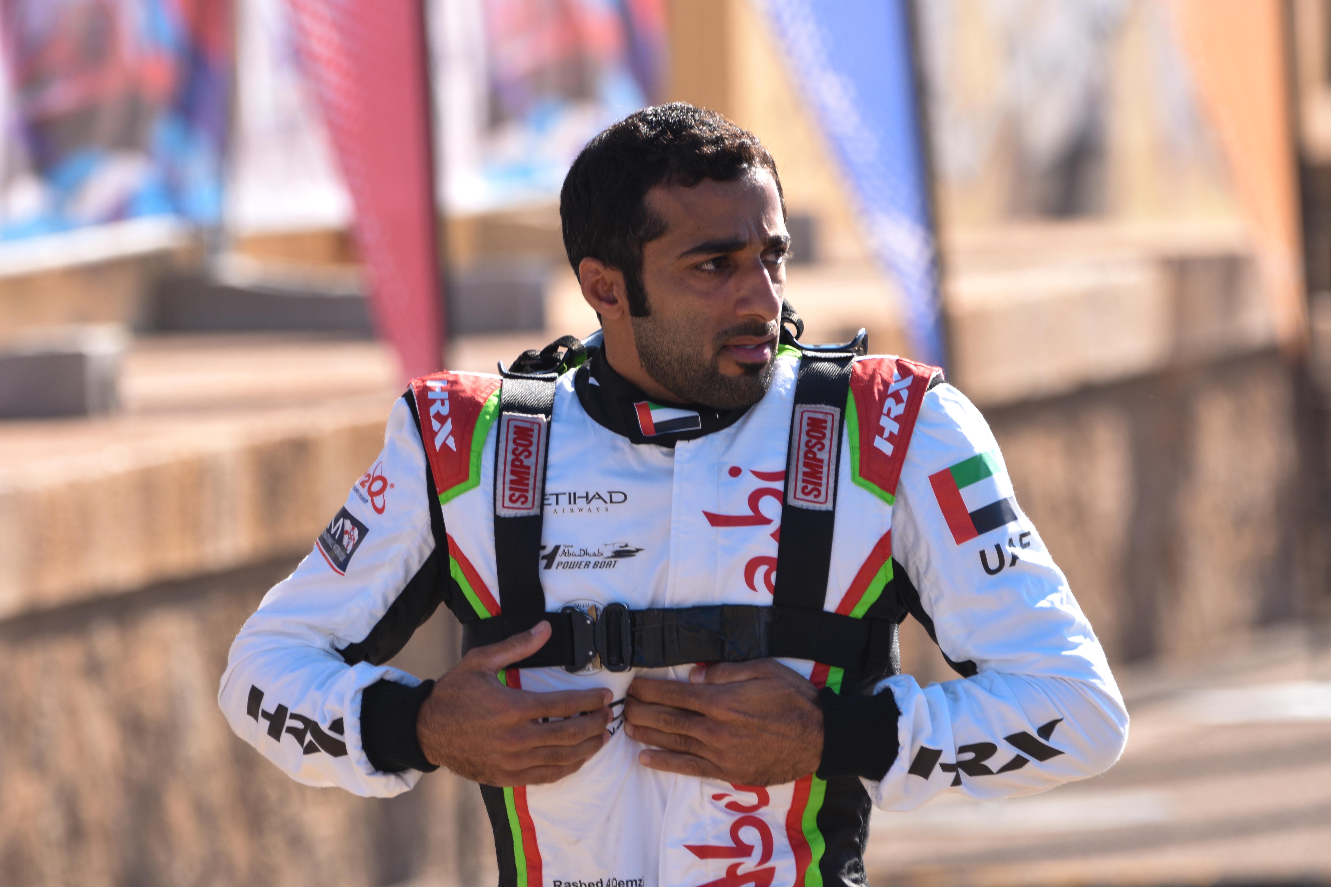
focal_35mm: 540
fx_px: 19963
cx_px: 666
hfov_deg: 3.8
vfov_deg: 2.5
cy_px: 444
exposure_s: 1/400
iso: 200
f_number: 5.6
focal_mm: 360
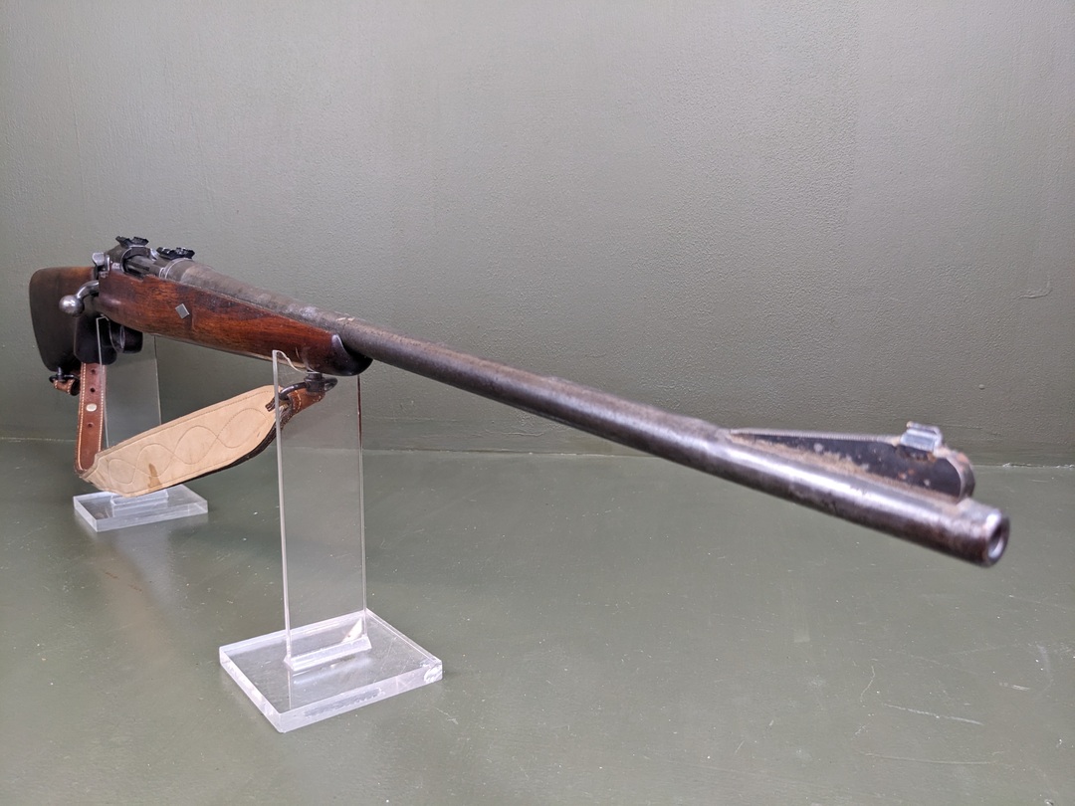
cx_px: 538
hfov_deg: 65.3
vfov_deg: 51.4
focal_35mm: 27
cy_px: 403
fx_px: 838
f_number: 1.73
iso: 73
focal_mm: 4.38
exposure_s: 1/24
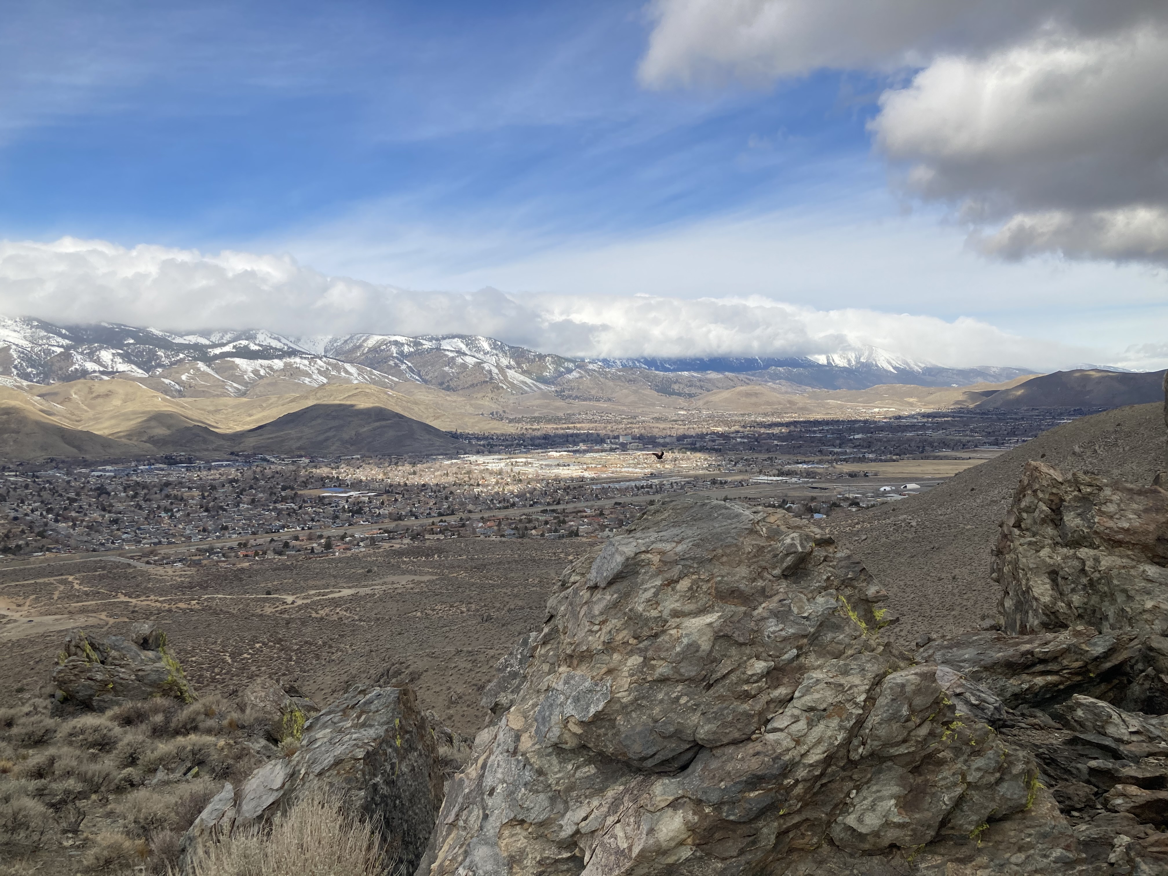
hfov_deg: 63.4
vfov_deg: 49.7
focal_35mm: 28
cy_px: 438
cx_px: 584
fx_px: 945
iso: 20
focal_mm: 3.99
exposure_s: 1/3040
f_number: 1.8
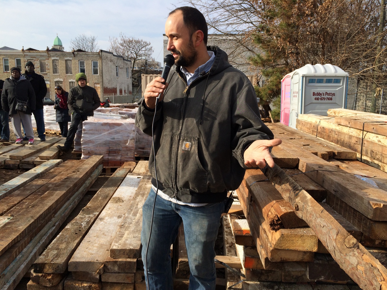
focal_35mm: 29
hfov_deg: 61.7
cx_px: 194
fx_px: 324
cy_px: 145
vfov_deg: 48.2
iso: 32
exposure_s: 1/1953
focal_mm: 4.15
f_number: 2.2
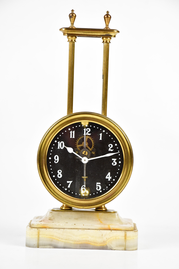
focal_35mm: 120
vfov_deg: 17.1
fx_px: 895
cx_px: 90
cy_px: 134
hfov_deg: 11.4
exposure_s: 1/100
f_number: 8
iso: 2000
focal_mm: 80
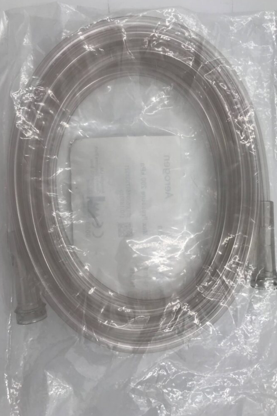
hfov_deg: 43.5
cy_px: 203
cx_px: 156
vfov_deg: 61.9
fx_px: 346
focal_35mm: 30
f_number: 1.8
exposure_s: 1/162
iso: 20
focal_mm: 3.99
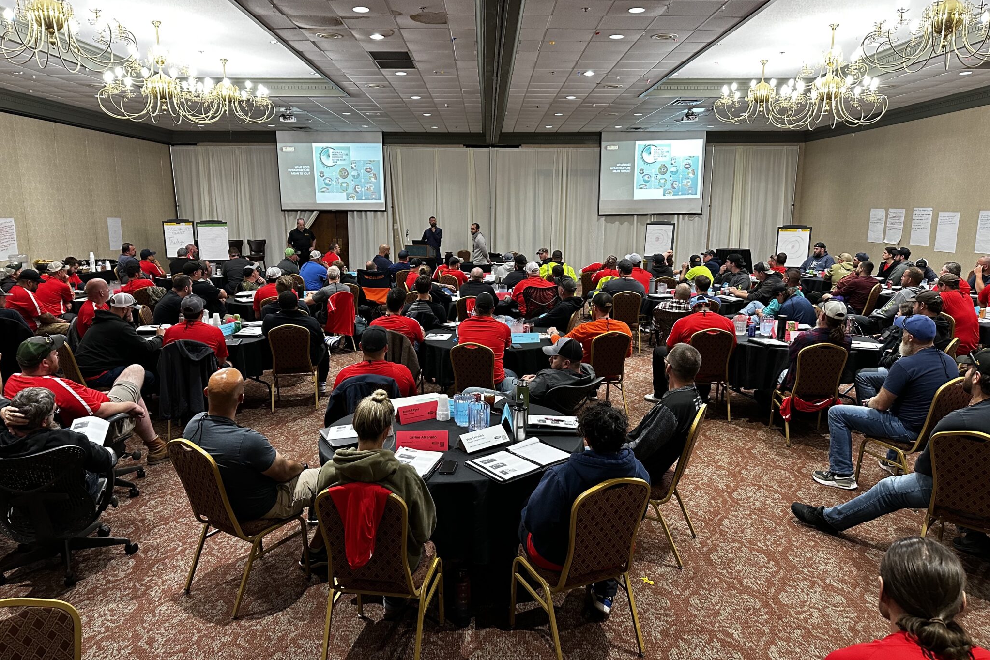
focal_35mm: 25
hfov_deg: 71.5
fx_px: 687
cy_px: 345
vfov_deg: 51.3
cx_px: 495
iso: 400
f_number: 1.78
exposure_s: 1/60
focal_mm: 6.86
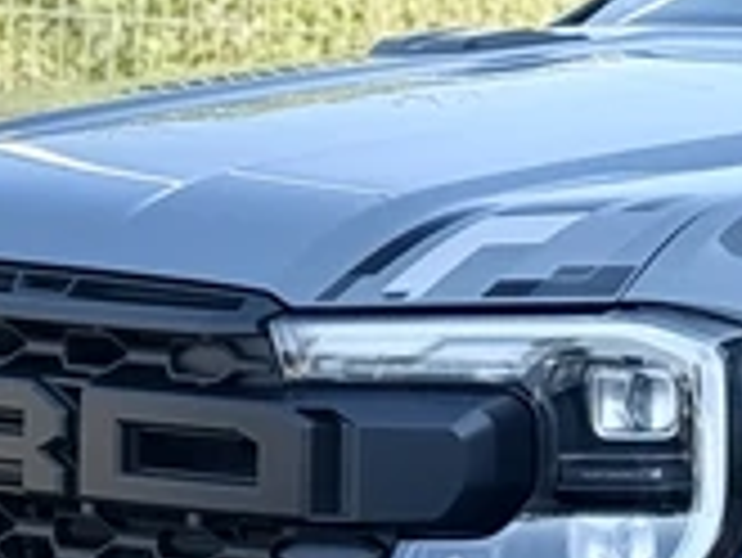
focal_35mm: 298
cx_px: 1453
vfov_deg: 5.0
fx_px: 6392
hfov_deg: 6.5
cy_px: 302
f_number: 1.78
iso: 100
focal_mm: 6.76
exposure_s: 1/1203
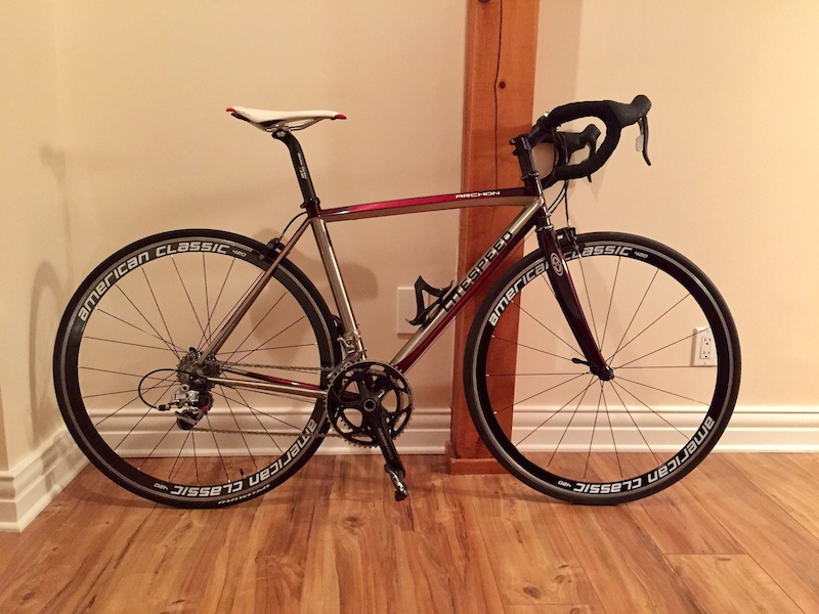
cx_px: 410
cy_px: 307
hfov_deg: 61.7
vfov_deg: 48.2
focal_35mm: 29
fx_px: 686
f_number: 2.2
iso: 400
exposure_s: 1/15
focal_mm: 4.15
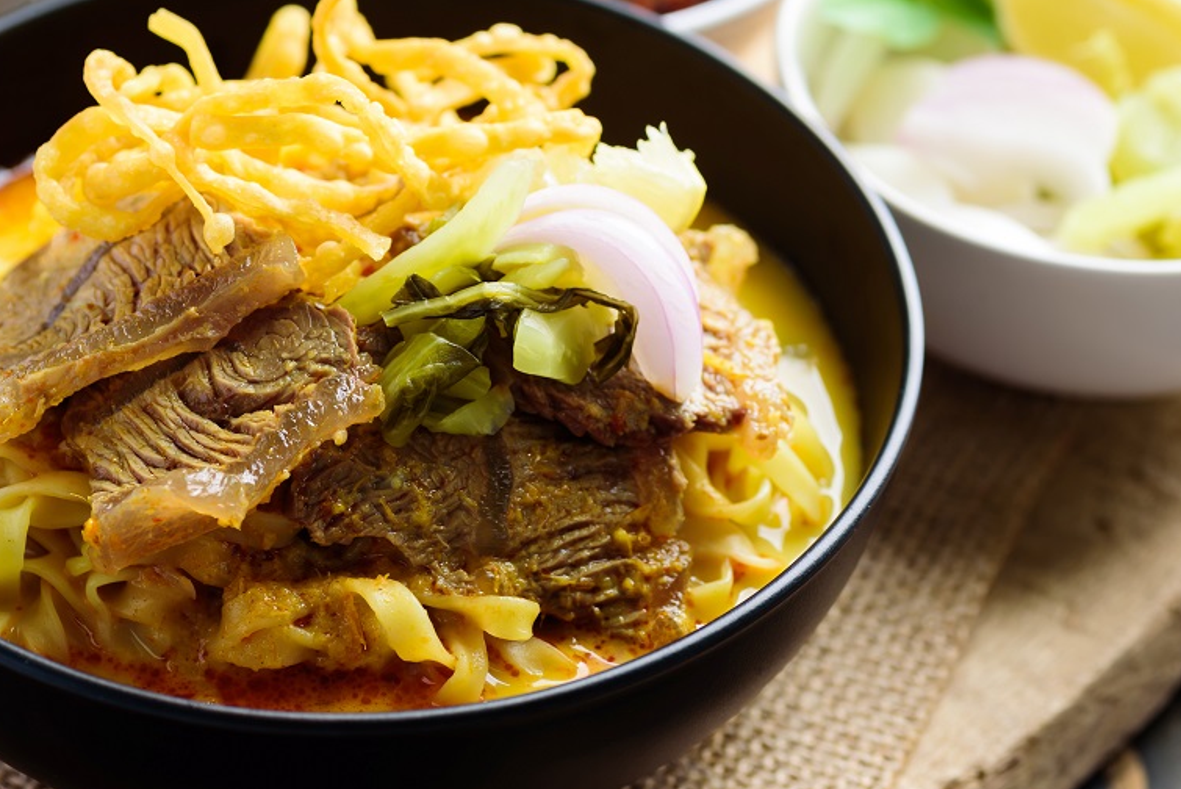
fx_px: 4693
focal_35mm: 143
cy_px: 237
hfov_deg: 14.3
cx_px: 591
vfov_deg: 9.6
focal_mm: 90
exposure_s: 1/125
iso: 125
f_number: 8
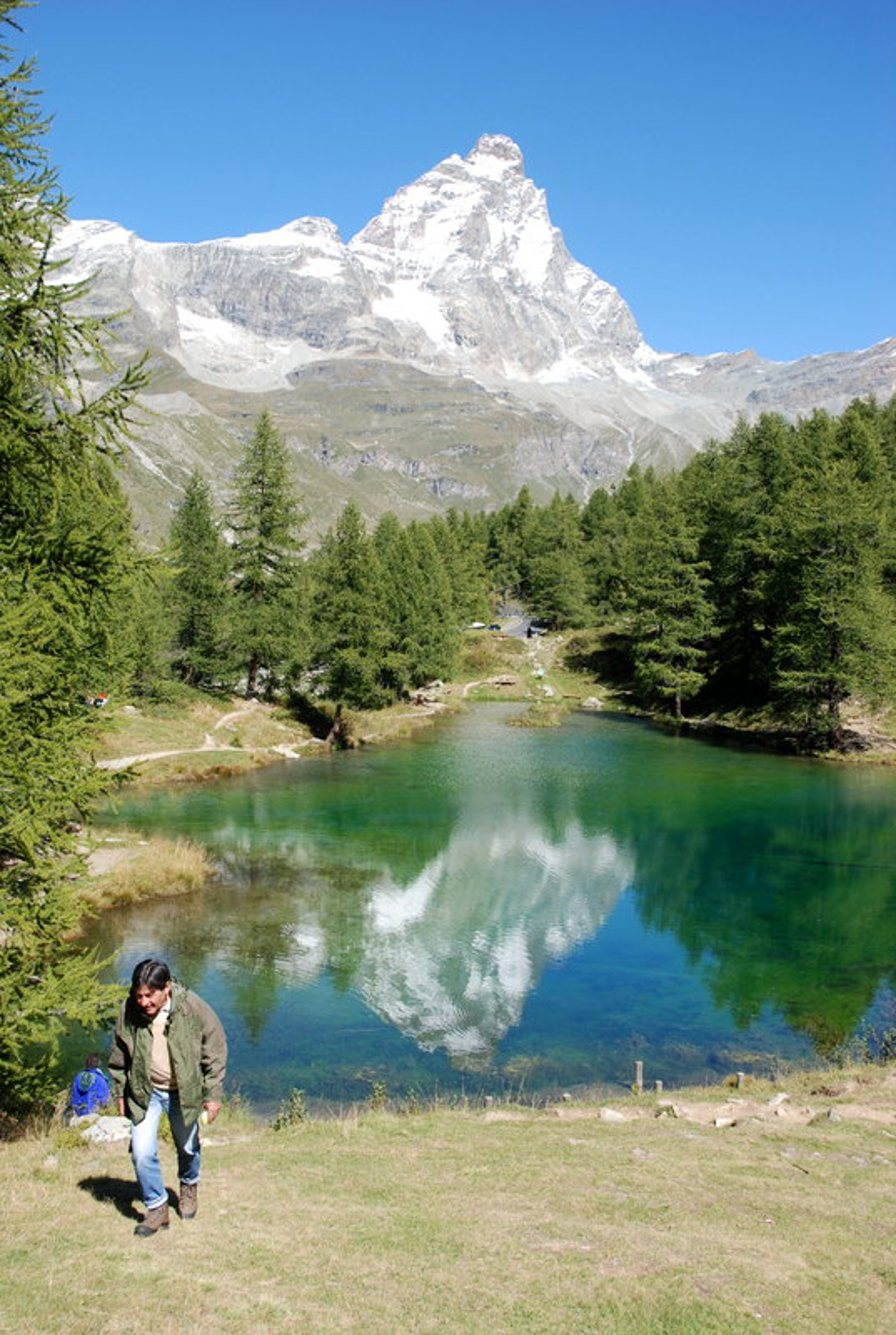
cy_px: 668
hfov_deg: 37.0
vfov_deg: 53.0
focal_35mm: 36
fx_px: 1338
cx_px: 448
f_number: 7.1
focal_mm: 24
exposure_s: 1/200
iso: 100
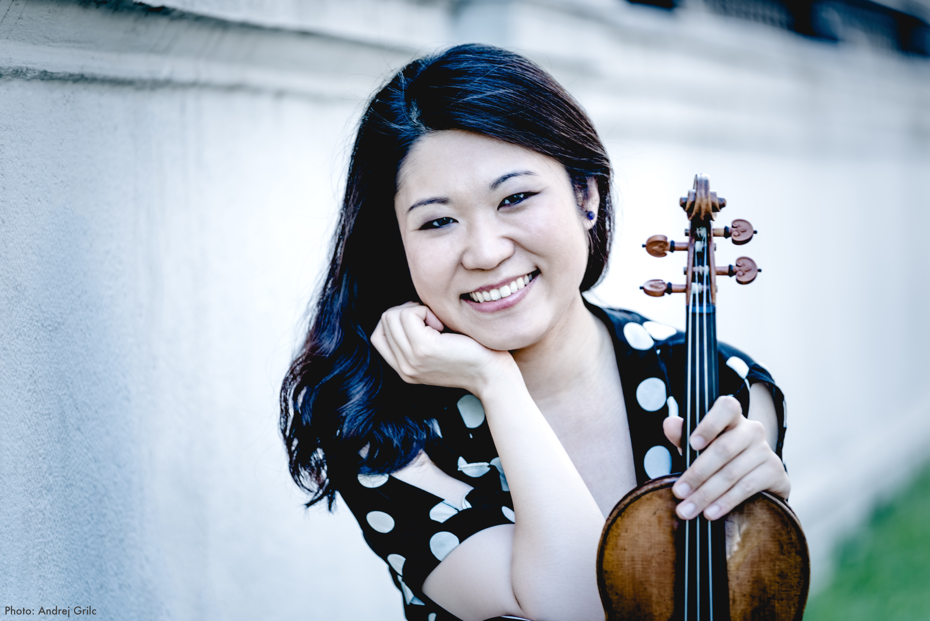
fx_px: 4547
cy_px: 310
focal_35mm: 176
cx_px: 465
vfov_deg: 7.8
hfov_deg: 11.7
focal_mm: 176
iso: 80
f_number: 2.8
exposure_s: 1/100
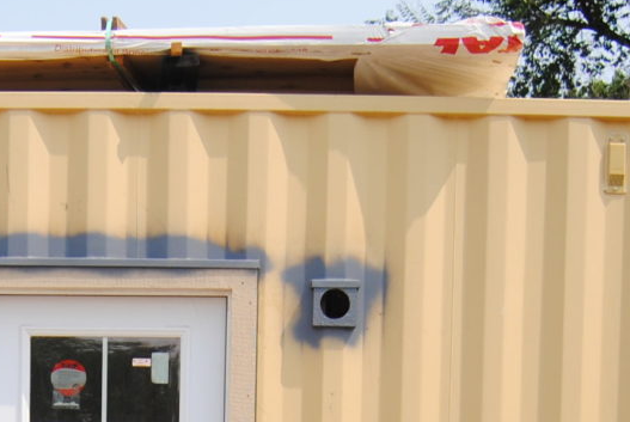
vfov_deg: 12.2
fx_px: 1840
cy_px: 715
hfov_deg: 19.1
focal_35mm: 105
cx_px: 85
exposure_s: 1/1250
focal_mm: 18
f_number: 4.5
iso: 100
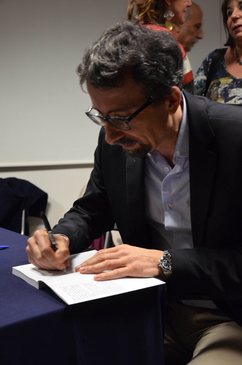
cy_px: 182
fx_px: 456
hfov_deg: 29.7
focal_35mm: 45
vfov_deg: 43.7
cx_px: 121
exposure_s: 1/30
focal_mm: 30
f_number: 4.2
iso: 1250
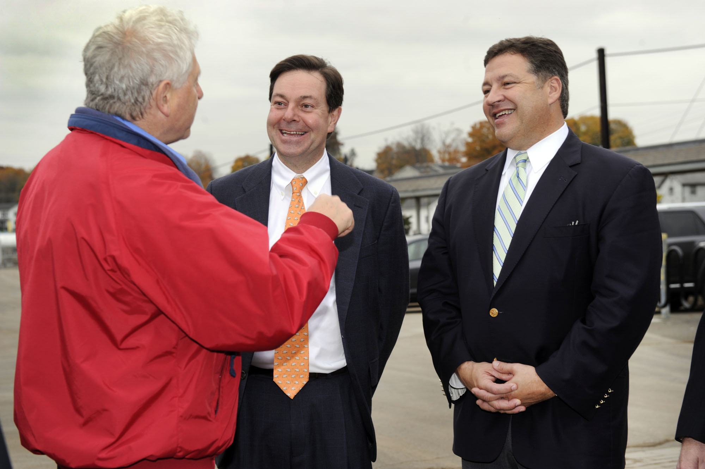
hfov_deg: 32.4
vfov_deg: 21.9
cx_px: 352
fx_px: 1213
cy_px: 234
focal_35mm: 62
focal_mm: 62
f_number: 5.6
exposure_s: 1/100
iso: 400
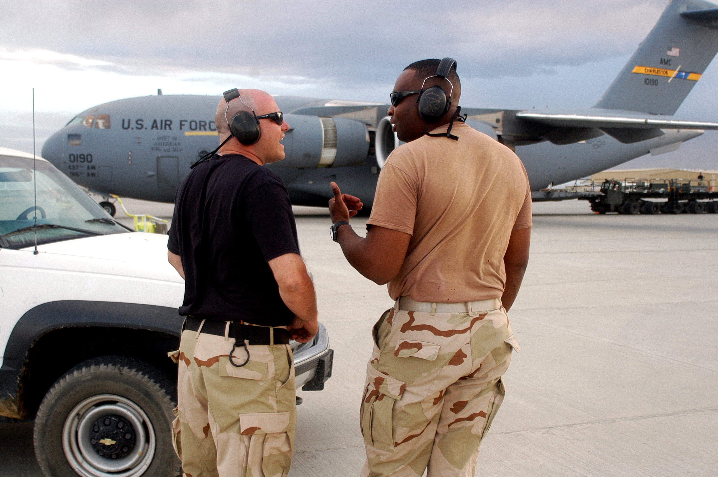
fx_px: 747
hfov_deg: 51.3
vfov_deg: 35.4
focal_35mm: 38
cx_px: 359
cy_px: 238
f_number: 4
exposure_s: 1/125
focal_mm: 25
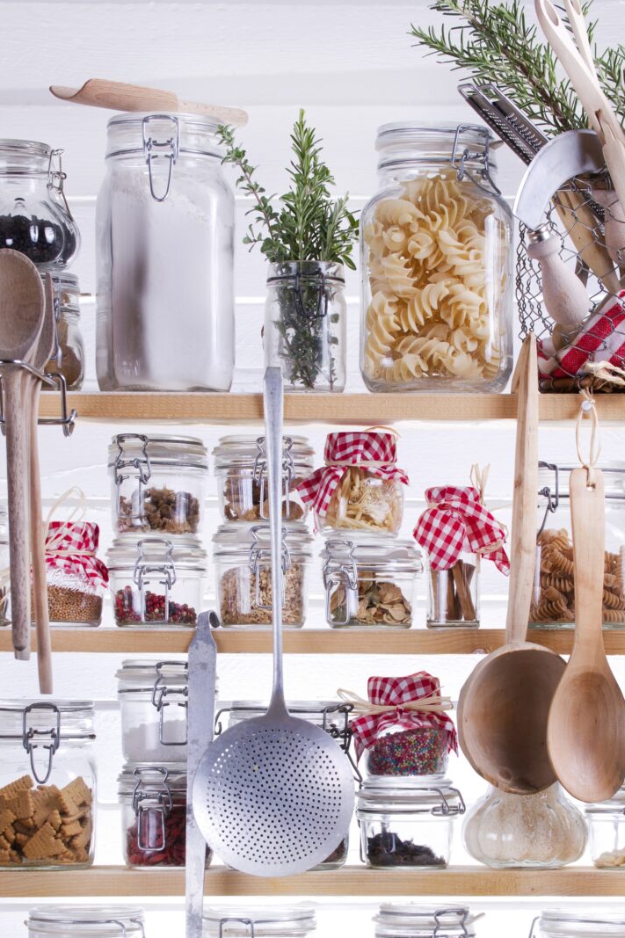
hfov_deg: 12.7
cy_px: 616
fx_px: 2813
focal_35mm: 108
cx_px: 323
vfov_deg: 18.9
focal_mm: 75
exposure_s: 1/125
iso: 100
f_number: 11
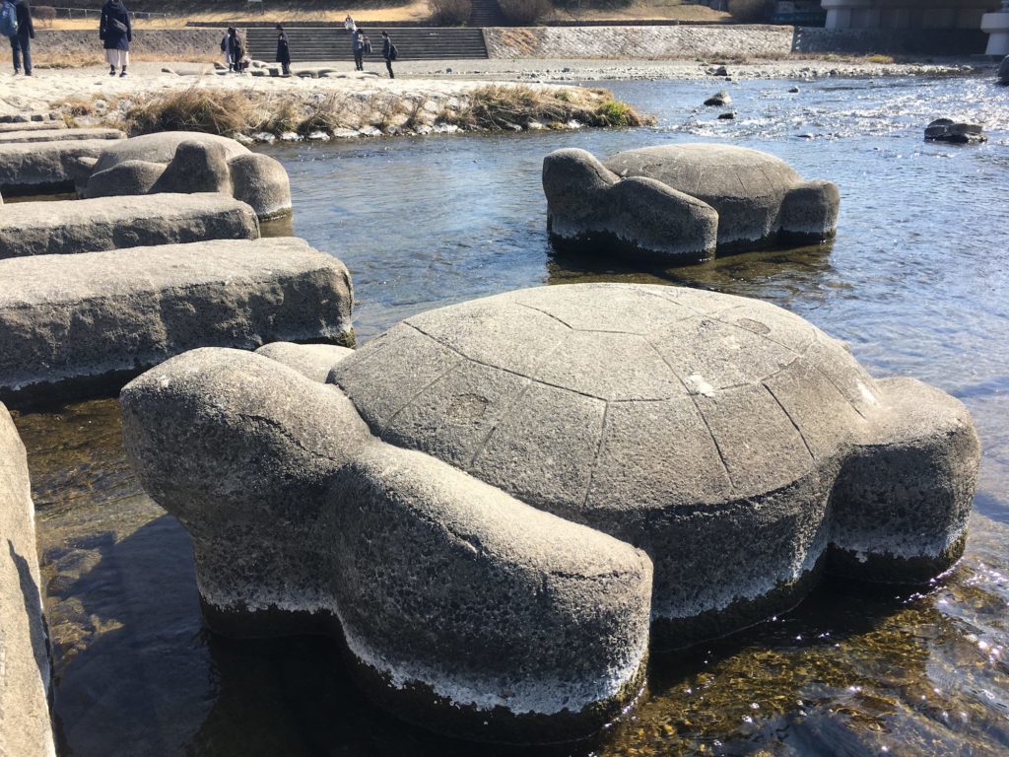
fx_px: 845
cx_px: 504
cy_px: 378
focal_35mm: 29
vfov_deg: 48.2
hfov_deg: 61.7
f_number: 2.2
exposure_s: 1/793
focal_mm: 4.15
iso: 25
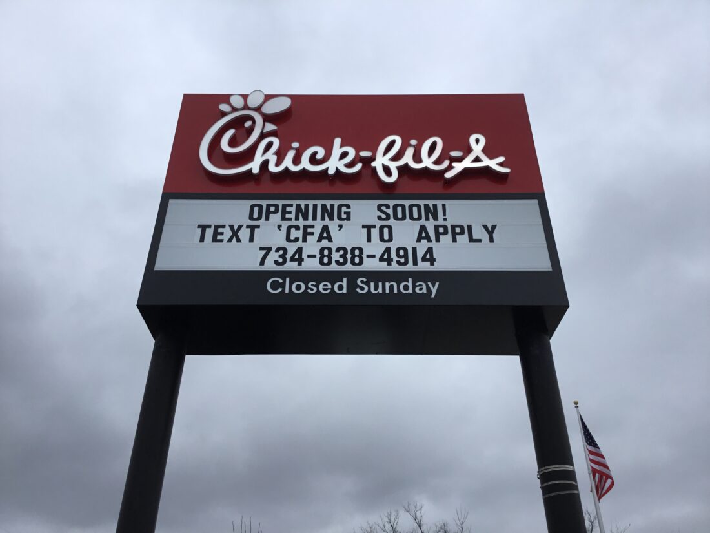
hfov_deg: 58.4
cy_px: 266
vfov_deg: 45.4
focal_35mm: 31
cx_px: 355
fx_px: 636
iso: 25
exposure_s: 1/362
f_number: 2.4
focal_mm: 3.3
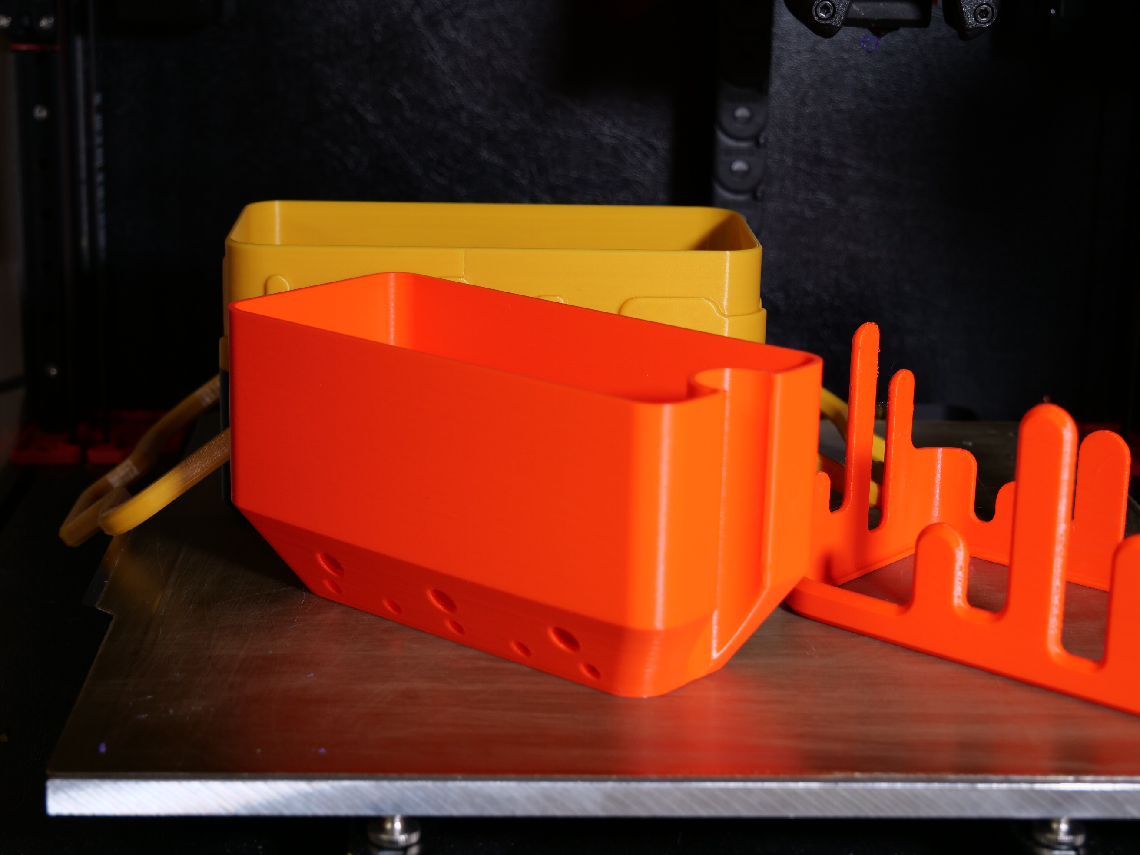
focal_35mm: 66
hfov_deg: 29.4
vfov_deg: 22.3
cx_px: 570
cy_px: 428
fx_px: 2174
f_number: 5.1
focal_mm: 33
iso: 200
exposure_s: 1/8
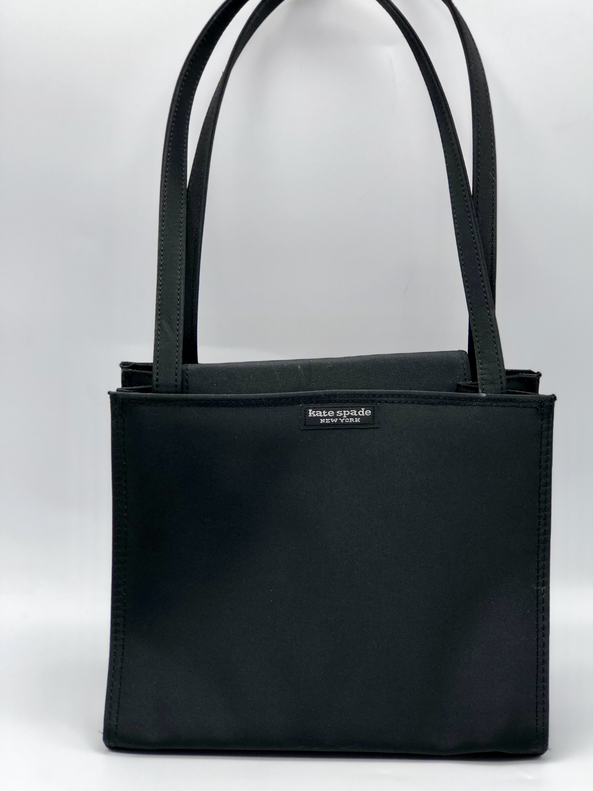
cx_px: 331
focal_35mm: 64
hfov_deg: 22.9
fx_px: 1462
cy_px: 367
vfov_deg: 30.3
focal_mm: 6.6
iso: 40
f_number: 2.8
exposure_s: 1/120
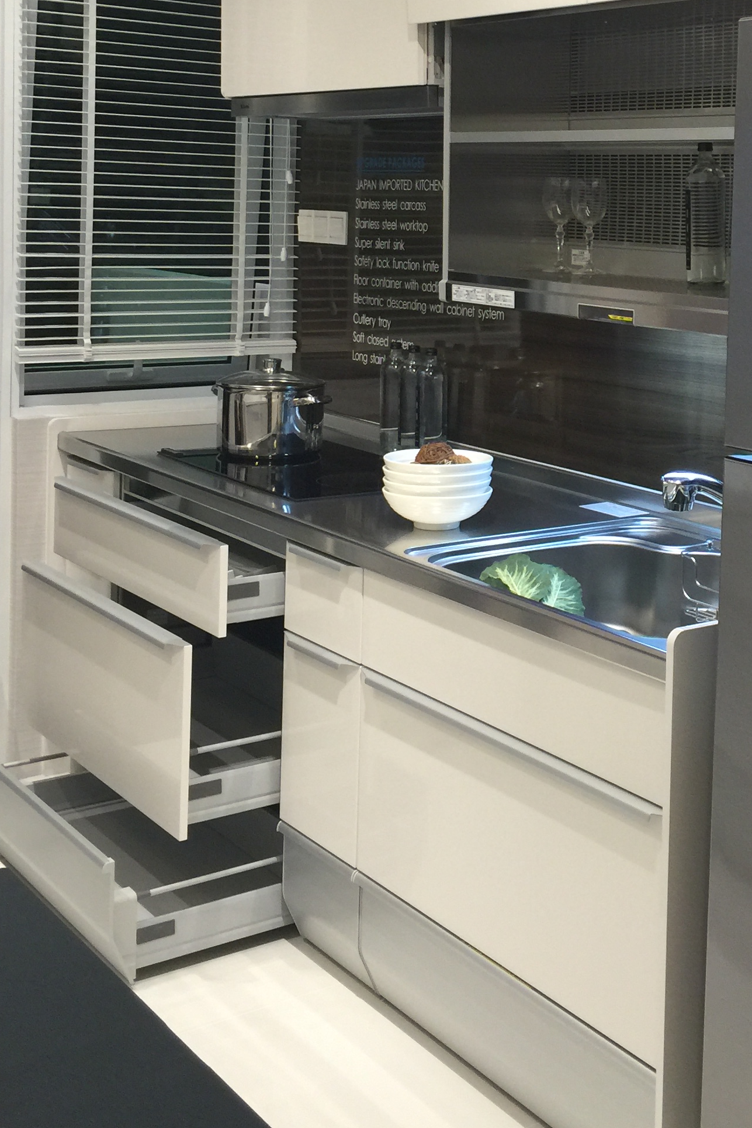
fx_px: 1598
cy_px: 302
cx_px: 660
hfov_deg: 25.7
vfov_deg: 38.0
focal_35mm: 51
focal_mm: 4.15
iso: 64
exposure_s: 1/33
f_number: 2.2
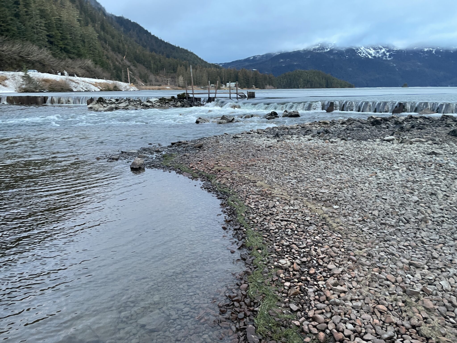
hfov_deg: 67.3
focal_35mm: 26
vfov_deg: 53.1
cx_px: 228
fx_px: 343
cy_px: 172
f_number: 1.6
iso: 125
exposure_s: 1/83
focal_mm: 4.2
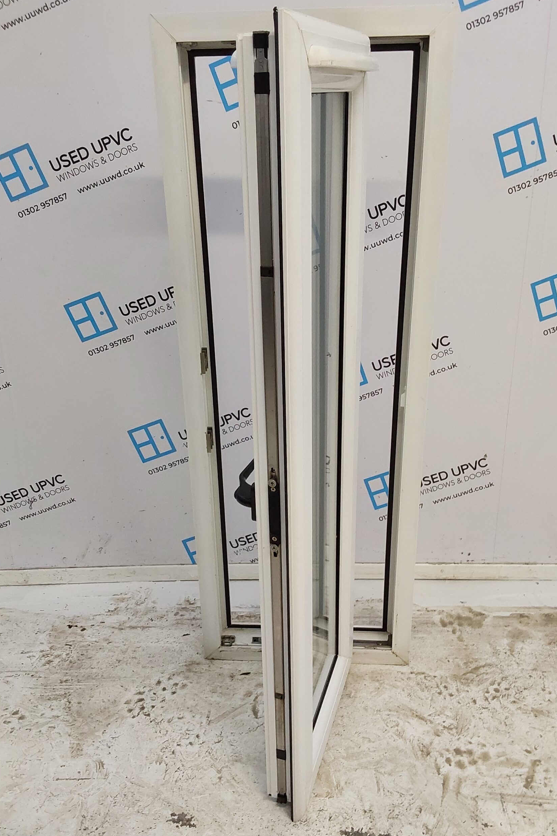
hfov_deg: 43.6
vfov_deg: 61.9
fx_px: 696
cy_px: 421
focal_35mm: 30
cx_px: 286
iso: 100
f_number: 1.9
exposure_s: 1/100
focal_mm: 2.91
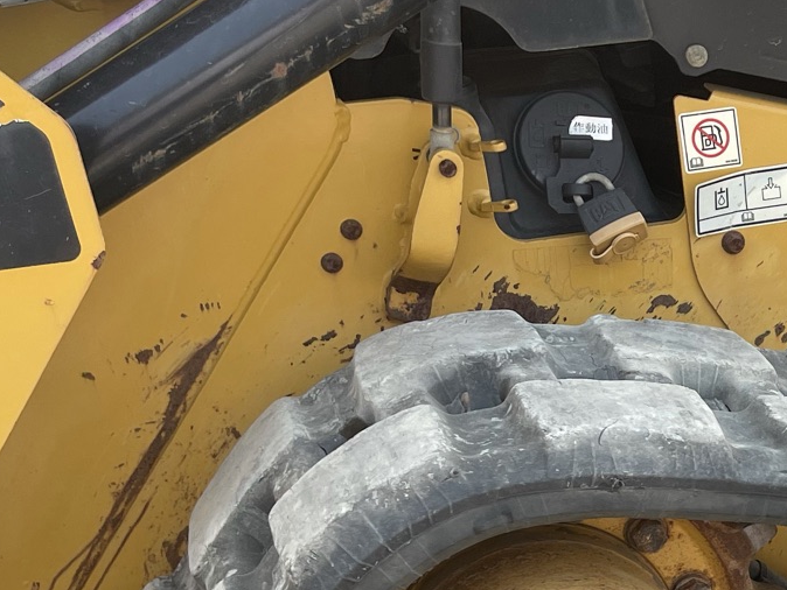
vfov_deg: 17.8
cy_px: 707
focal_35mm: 79
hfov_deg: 21.9
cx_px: 1054
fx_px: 1797
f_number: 1.6
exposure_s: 1/930
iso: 32
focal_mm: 5.1
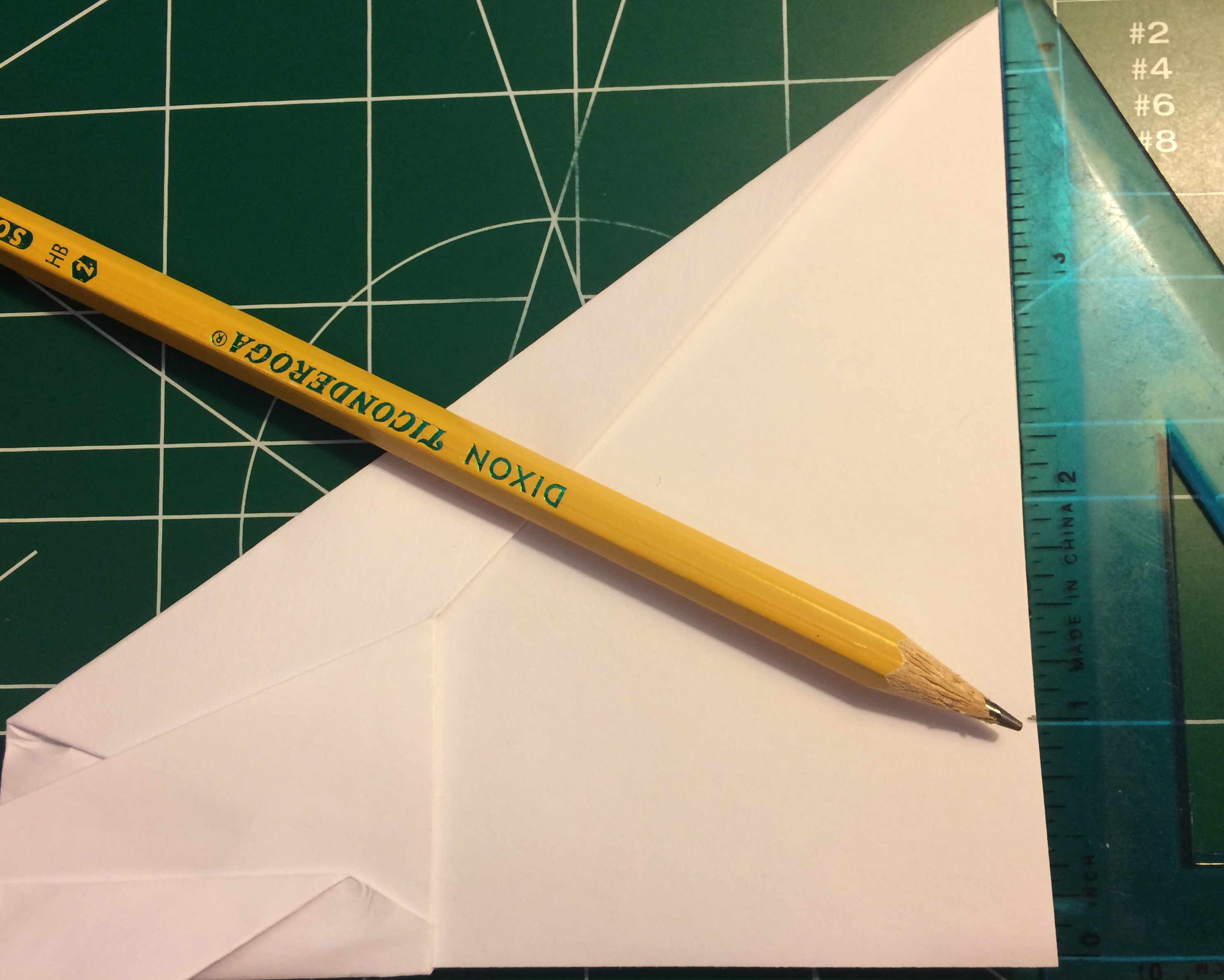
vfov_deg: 47.1
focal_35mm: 31
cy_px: 494
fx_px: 1123
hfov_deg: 57.2
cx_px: 596
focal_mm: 4.15
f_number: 2.2
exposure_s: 1/30
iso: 80
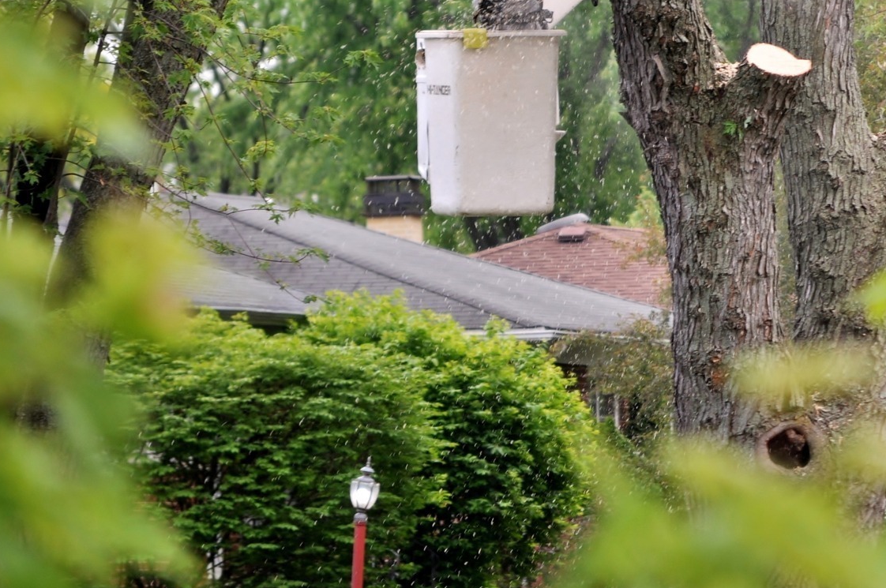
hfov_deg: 3.6
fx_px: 13961
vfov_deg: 2.4
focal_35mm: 568
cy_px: 63
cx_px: 828
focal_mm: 200
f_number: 5.6
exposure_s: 1/160
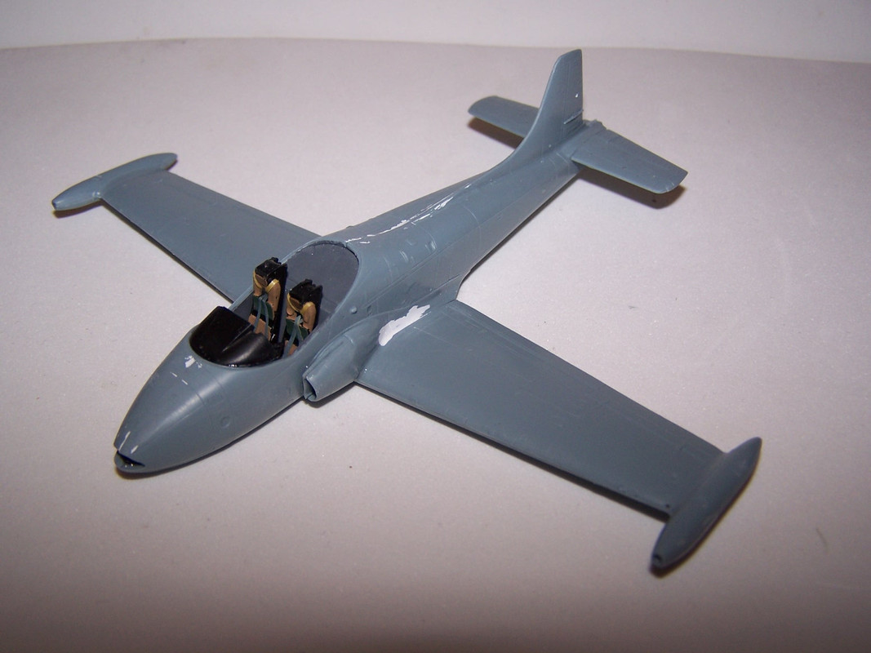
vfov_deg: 37.7
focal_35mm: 38
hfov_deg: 49.0
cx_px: 436
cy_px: 326
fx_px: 956
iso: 80
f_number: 2.8
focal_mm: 6.3
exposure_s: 1/60
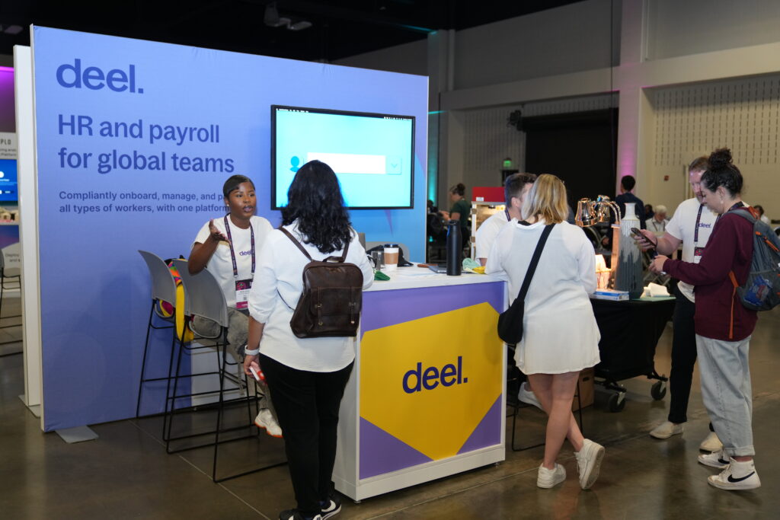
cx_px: 390
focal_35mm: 34
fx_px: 737
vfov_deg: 38.9
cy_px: 260
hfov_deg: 55.8
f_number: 2.8
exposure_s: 1/200
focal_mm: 34
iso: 1600
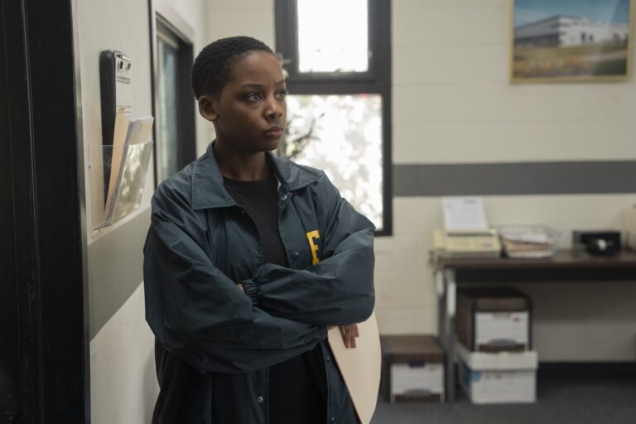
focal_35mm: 59
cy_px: 212
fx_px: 1042
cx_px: 318
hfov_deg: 33.9
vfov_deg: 23.0
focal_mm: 59
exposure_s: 1/200
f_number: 3.5
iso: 5000
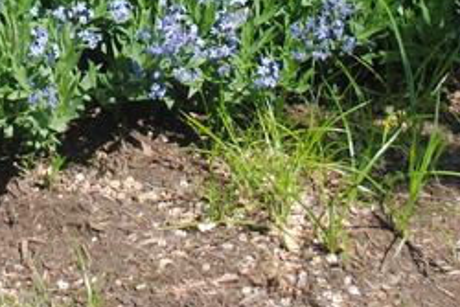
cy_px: -273
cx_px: -4
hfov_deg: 15.2
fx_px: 1688
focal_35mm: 132
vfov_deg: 9.8
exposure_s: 1/160
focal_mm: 22
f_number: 6.3
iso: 100
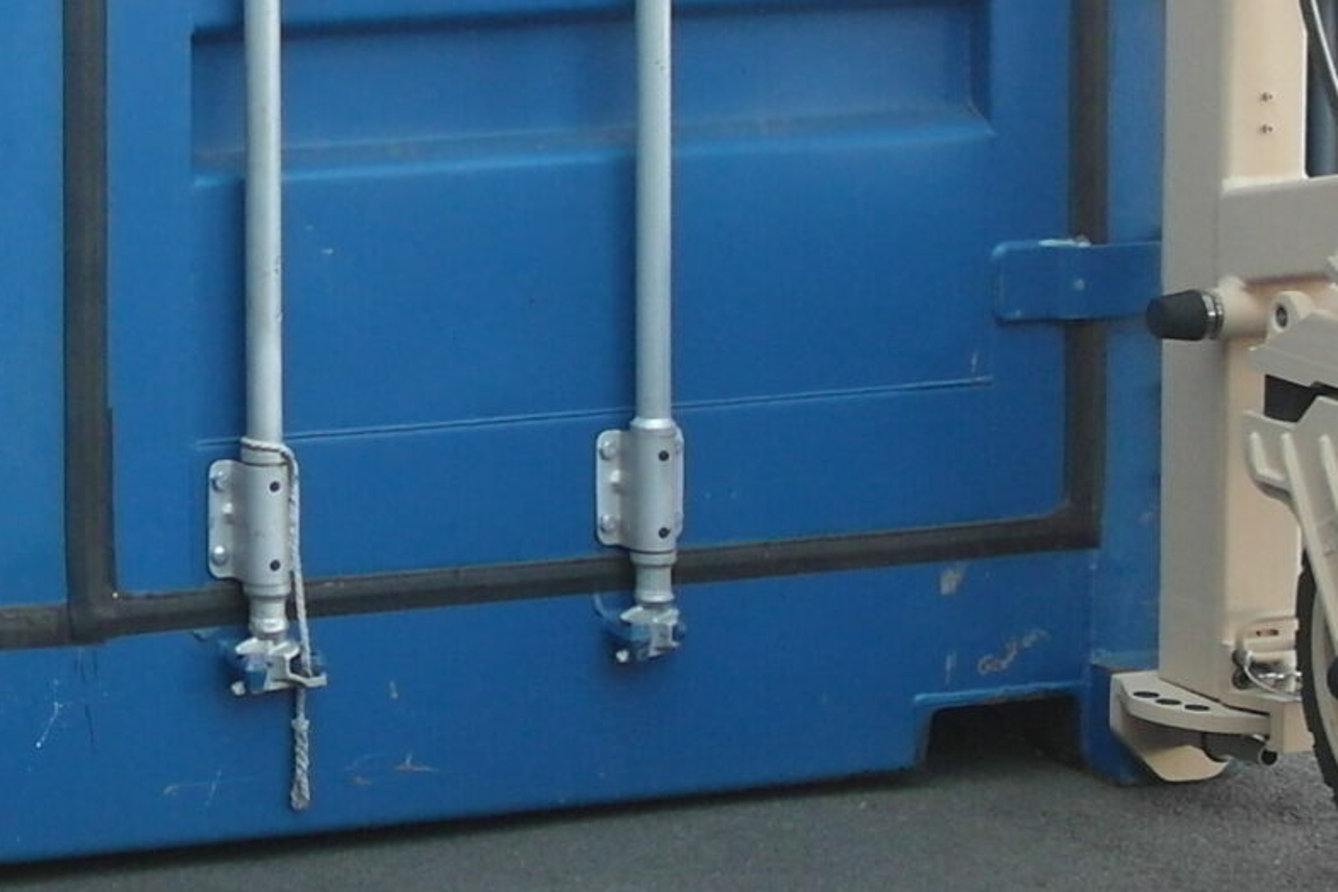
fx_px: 4534
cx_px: 167
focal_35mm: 122
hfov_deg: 16.6
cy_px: -385
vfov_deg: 10.9
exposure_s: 1/90
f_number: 3
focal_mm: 7.8
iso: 100
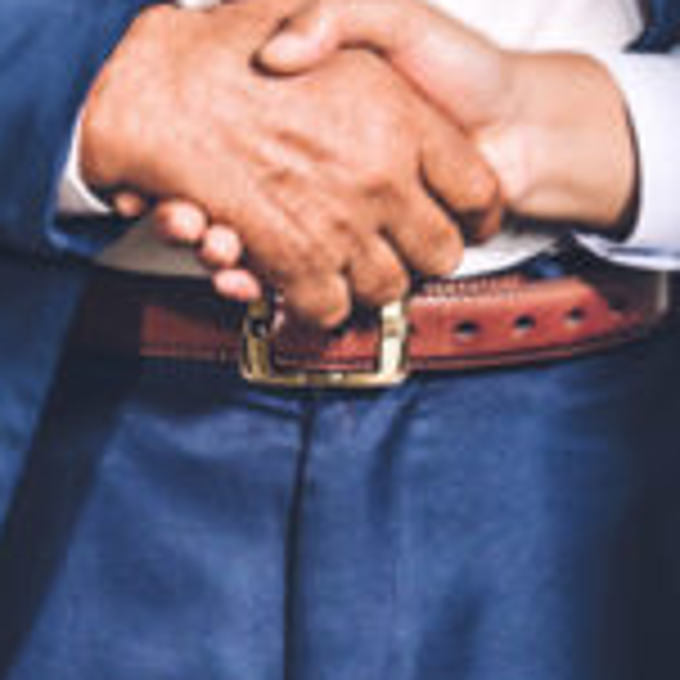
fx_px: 10090
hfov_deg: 3.9
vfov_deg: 3.9
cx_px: -5
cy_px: 306
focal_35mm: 454
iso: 400
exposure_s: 1/100
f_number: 4
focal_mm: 105
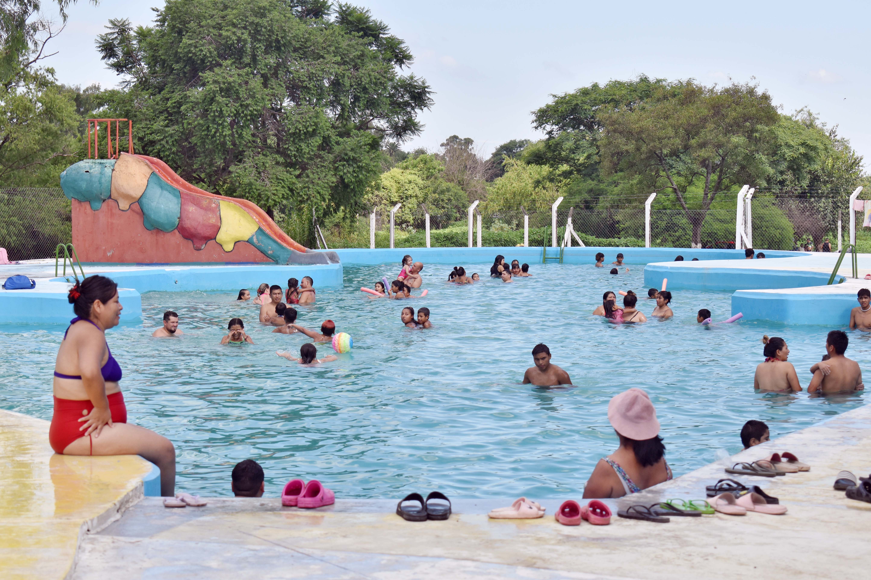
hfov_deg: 23.8
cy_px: 288
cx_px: 420
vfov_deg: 16.0
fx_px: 2069
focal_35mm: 86
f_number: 5.6
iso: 200
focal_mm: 55
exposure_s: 1/640
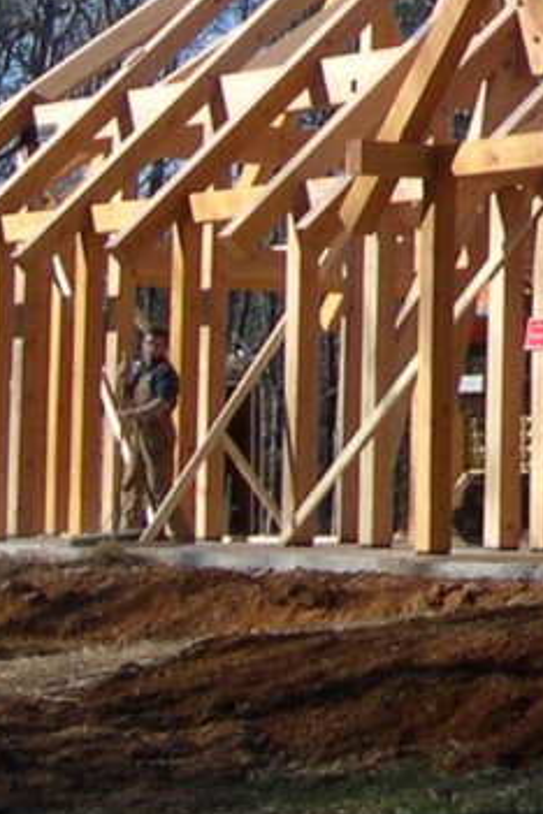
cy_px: -41
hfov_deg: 7.5
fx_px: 3823
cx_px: 1416
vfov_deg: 12.0
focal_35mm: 169
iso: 100
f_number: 7.6
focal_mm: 8
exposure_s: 1/144
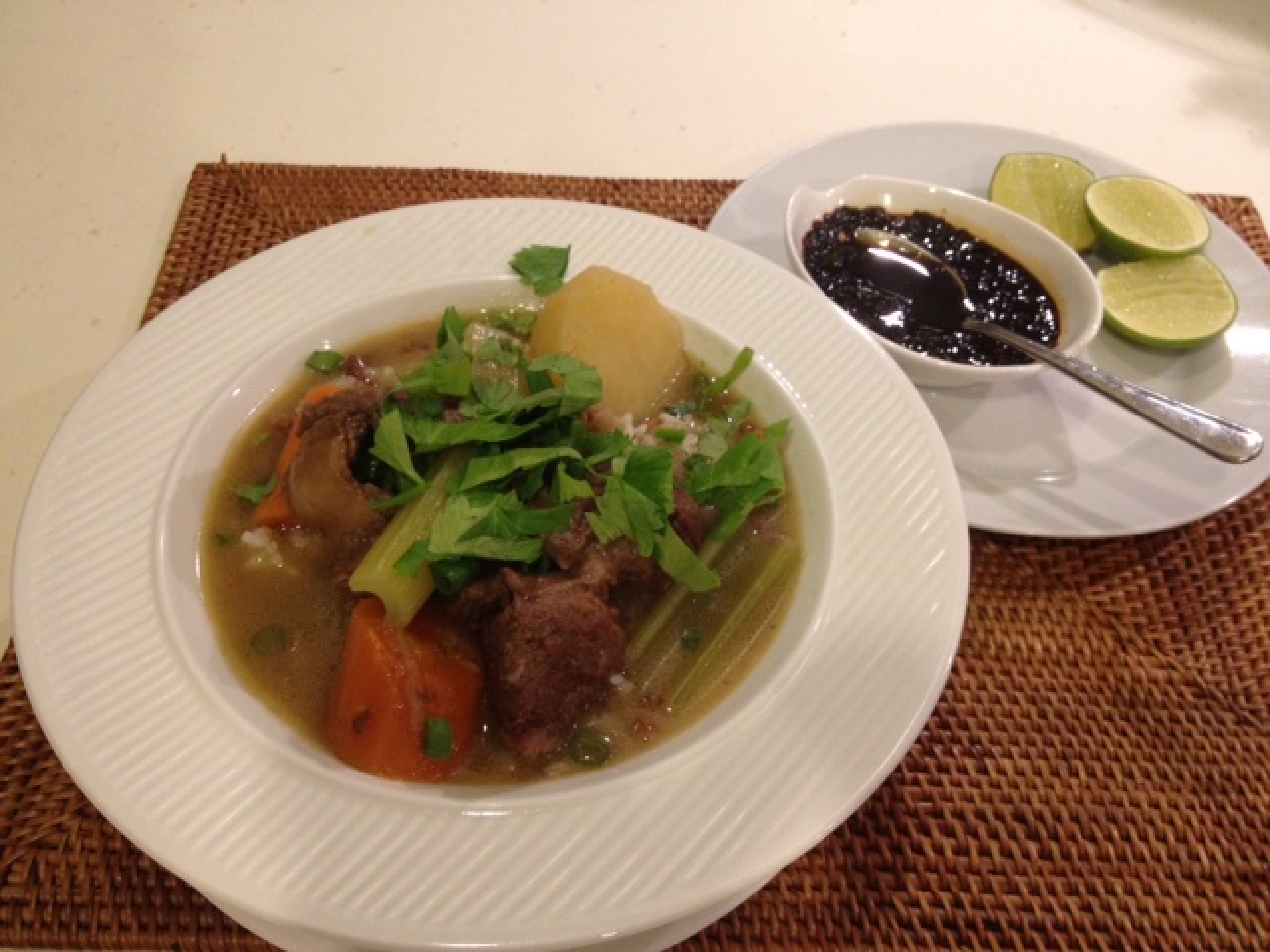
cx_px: 635
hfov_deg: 52.6
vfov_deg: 40.7
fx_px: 1284
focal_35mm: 35
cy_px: 476
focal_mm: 4.28
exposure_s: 1/20
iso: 200
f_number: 2.4
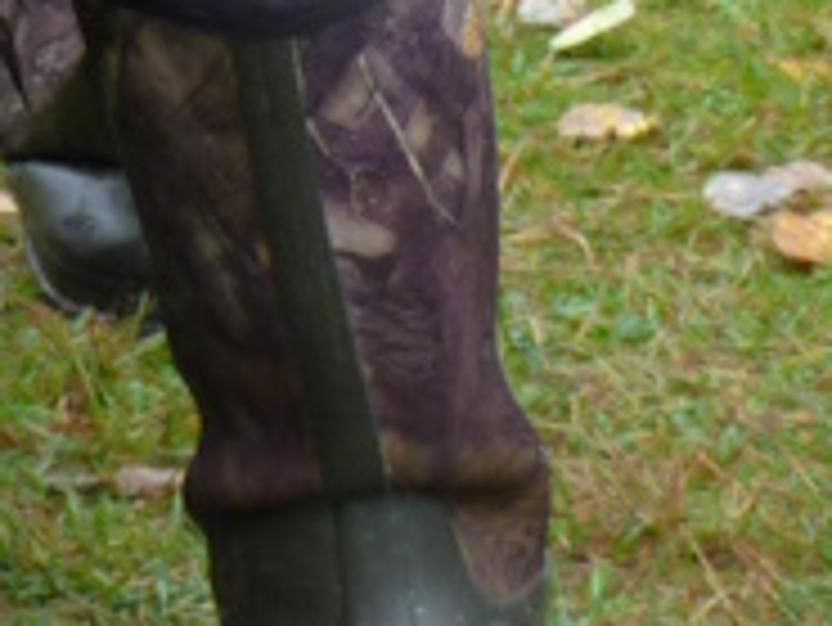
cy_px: -1450
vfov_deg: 3.2
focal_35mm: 460
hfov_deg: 4.3
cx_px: -497
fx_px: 11063
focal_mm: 11.6
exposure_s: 1/100
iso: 80
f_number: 3.3
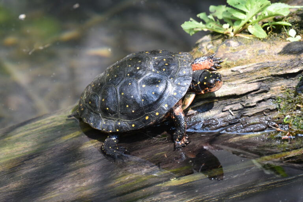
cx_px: 152
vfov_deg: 2.5
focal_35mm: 555
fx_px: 4671
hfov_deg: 3.7
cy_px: 101
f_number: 5.6
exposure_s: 1/320
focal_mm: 370
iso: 400
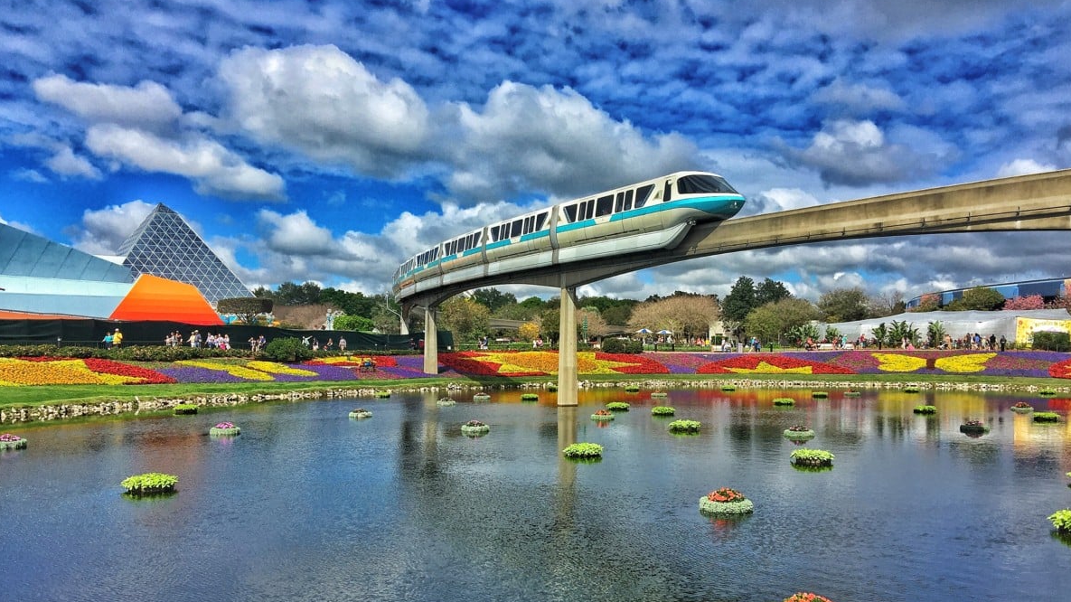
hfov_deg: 61.0
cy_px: 394
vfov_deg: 36.3
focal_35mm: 32
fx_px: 909
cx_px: 537
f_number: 2.2
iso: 32
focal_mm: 4.15
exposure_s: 1/2475
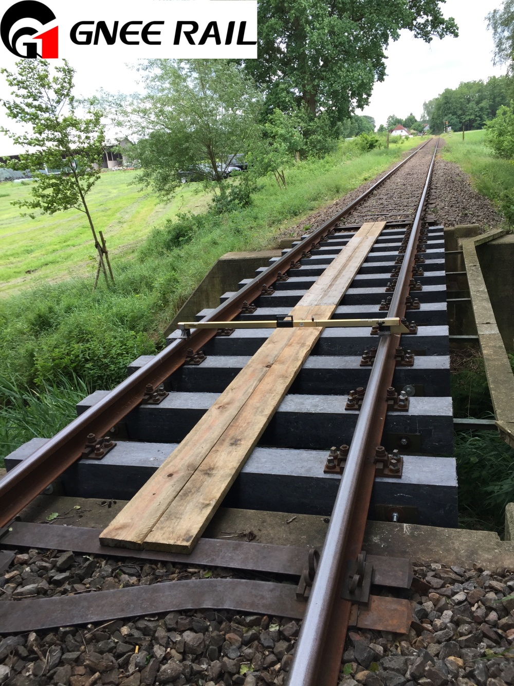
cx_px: 257
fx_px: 574
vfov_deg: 61.7
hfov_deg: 48.2
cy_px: 343
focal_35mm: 29
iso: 32
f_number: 2.2
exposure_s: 1/180
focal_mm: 4.15
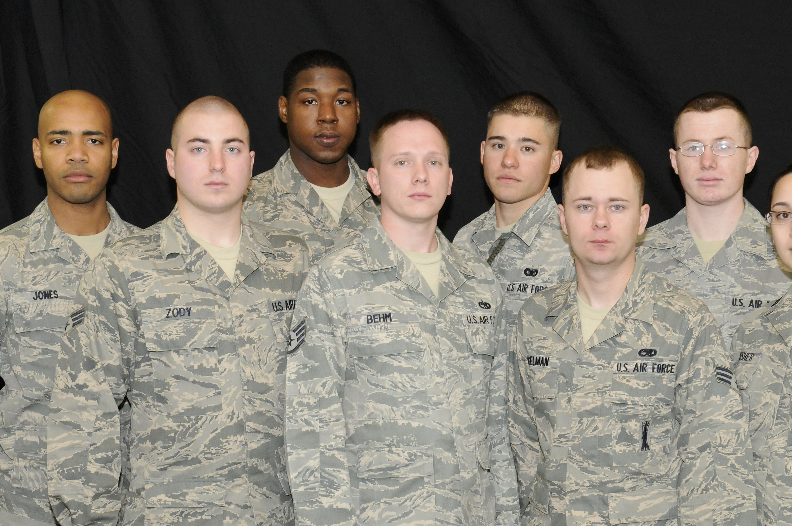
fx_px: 1890
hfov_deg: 23.7
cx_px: 441
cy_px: 322
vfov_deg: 15.8
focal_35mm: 86
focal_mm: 42
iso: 1250
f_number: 8
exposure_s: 1/60
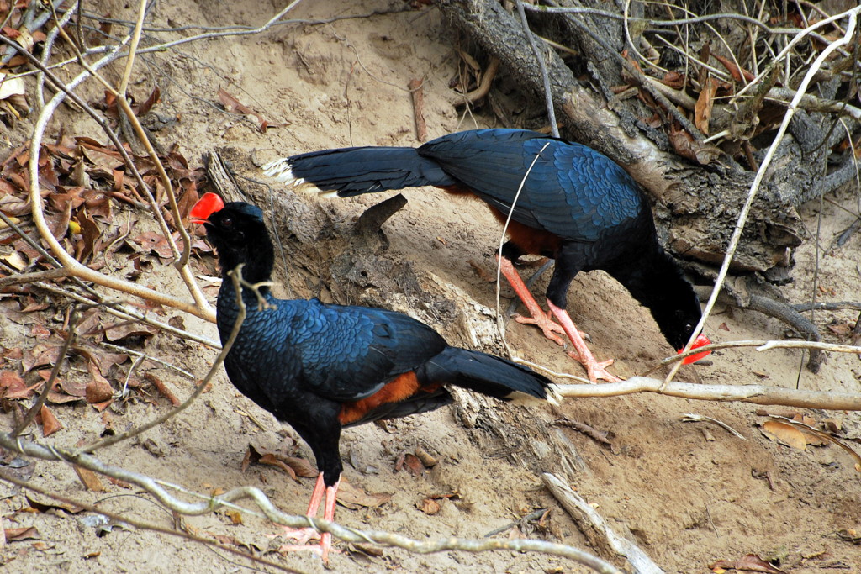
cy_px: 287
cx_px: 430
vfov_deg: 3.1
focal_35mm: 450
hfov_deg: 4.6
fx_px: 10763
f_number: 5.6
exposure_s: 1/80
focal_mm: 300
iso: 200
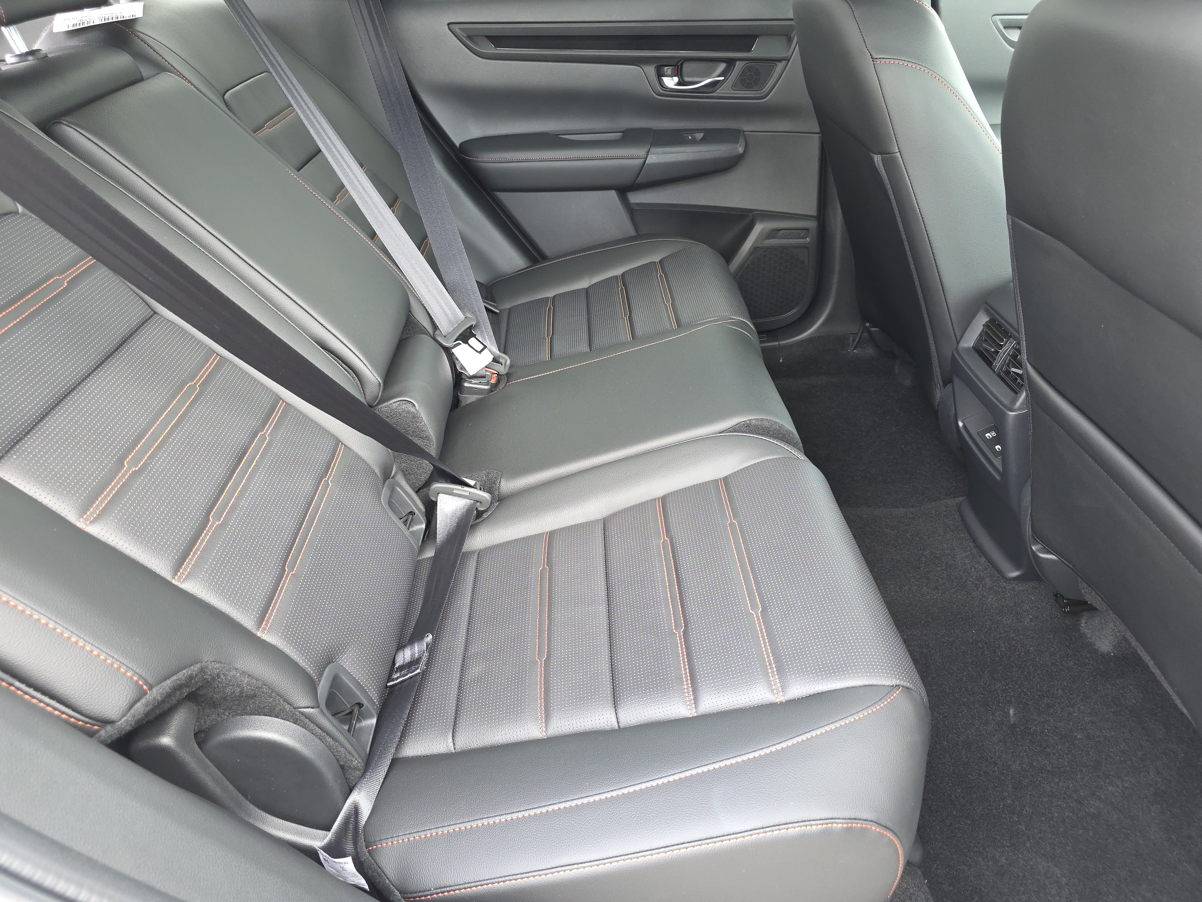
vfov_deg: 58.9
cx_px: 601
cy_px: 451
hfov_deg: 73.9
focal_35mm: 23
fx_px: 799
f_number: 1.7
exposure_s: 1/120
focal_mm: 6.3
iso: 200
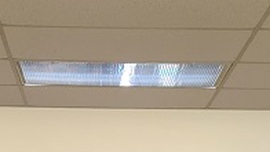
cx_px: 112
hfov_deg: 17.3
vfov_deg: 8.9
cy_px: 353
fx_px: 887
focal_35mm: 124
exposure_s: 1/120
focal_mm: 5.4
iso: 160
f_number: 1.8
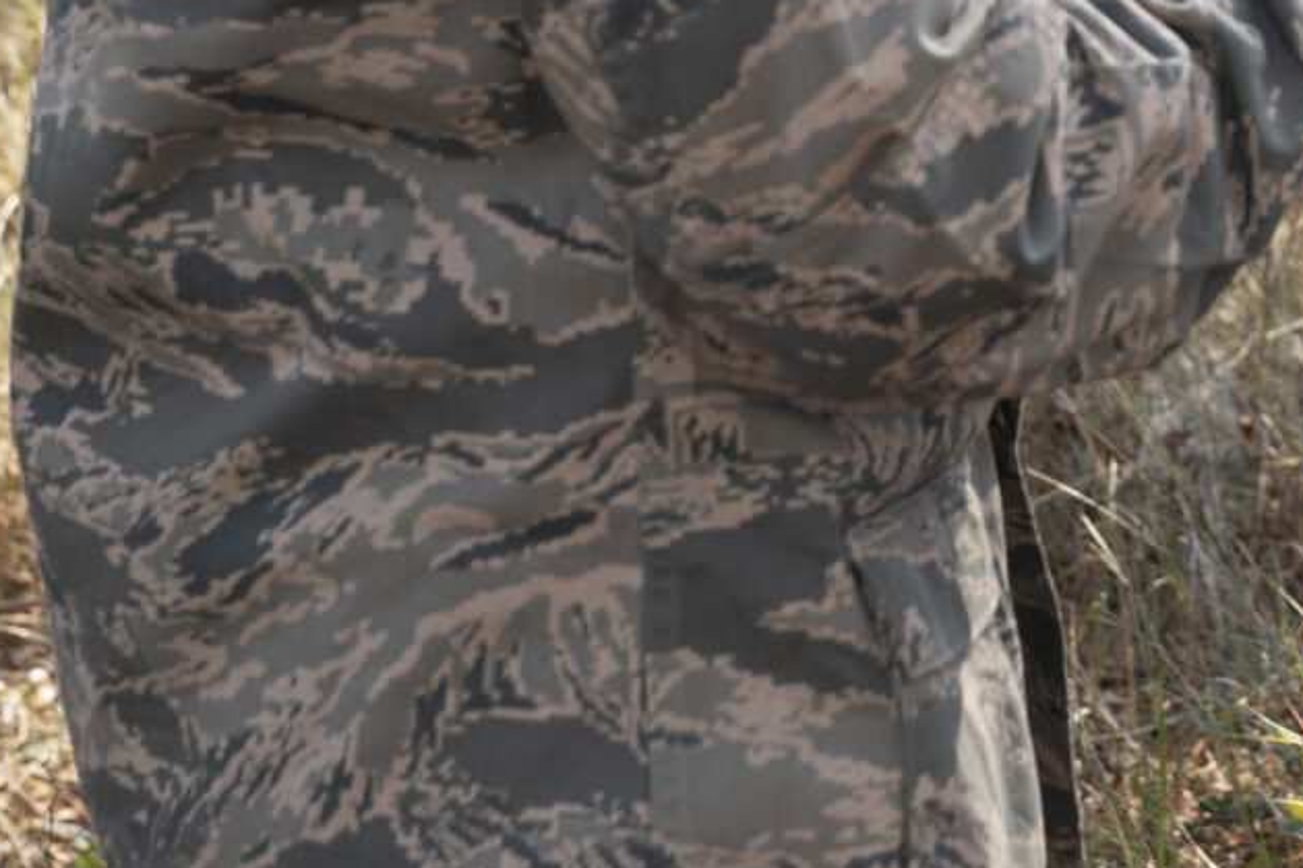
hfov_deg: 15.8
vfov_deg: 10.7
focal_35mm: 125
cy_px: -280
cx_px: 1564
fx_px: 4524
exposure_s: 1/320
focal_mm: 41
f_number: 5
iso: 400
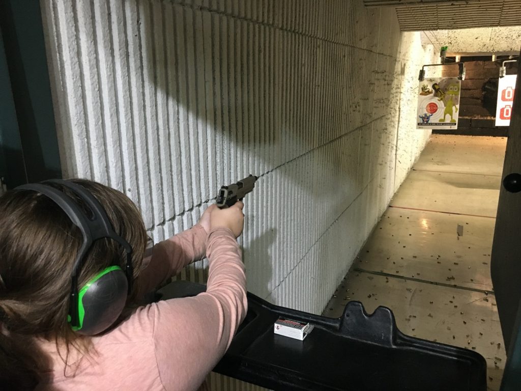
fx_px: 436
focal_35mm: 29
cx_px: 260
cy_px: 196
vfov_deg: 48.2
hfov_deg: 61.7
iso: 200
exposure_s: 1/30
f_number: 2.2
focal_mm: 4.15
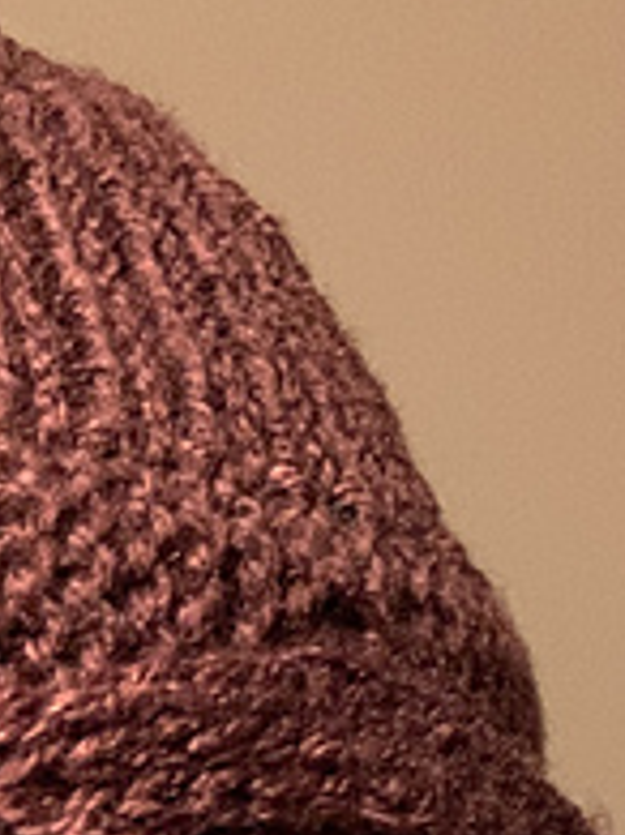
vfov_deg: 17.5
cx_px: -116
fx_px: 2531
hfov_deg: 13.7
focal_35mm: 105
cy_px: 1113
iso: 320
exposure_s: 1/25
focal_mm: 2.87
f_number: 2.2
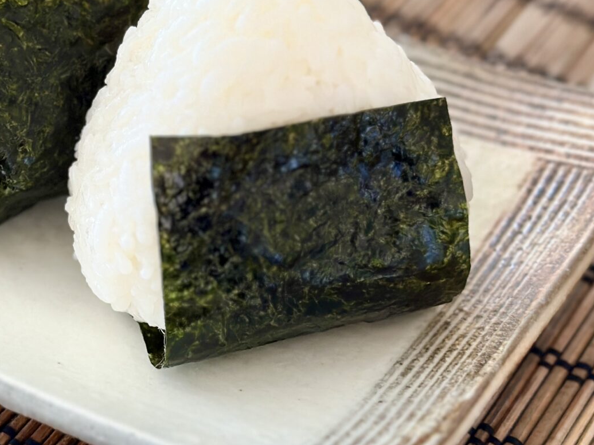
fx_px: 1527
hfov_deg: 21.6
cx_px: 81
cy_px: 106
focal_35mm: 89
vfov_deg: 16.5
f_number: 1.78
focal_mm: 6.86
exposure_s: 1/95
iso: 125
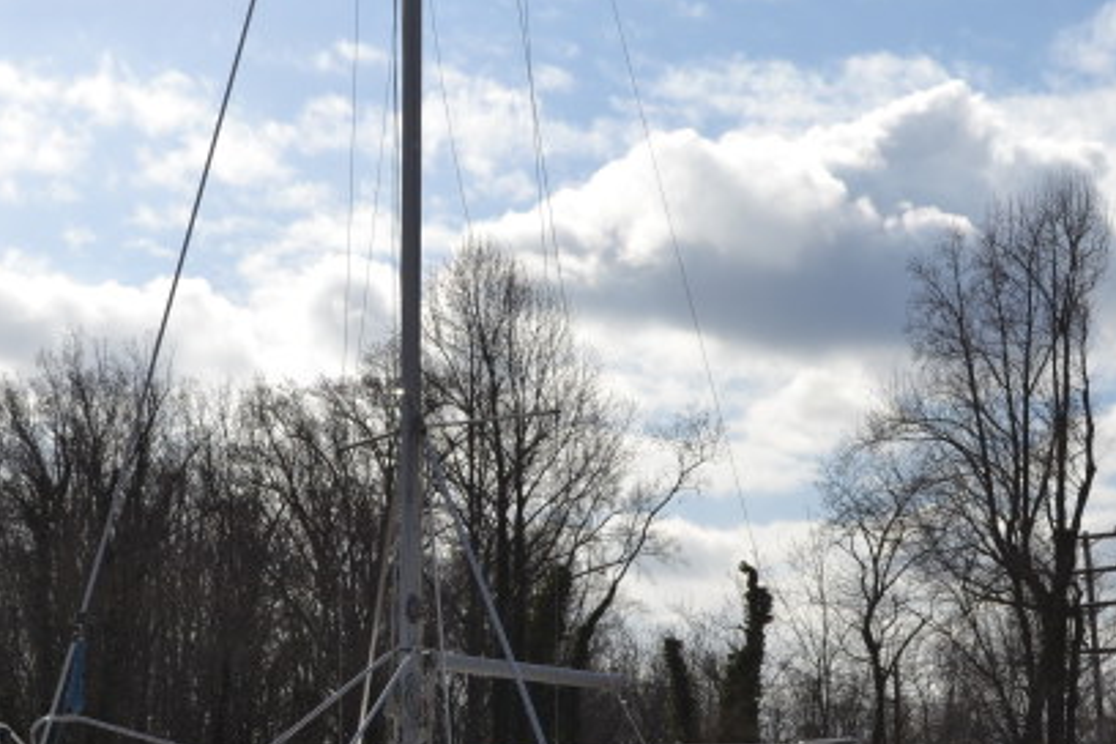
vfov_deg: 13.7
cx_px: 424
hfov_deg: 20.4
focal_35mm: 100
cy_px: 461
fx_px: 3100
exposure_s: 1/500
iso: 100
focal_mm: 34
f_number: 11
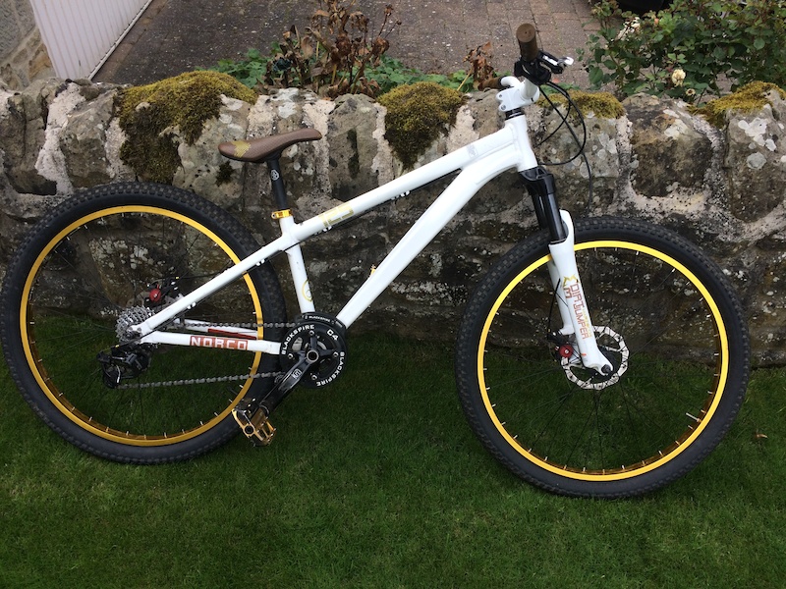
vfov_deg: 48.2
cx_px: 393
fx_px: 658
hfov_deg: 61.7
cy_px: 294
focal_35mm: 29
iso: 32
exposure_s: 1/318
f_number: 2.2
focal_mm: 4.15
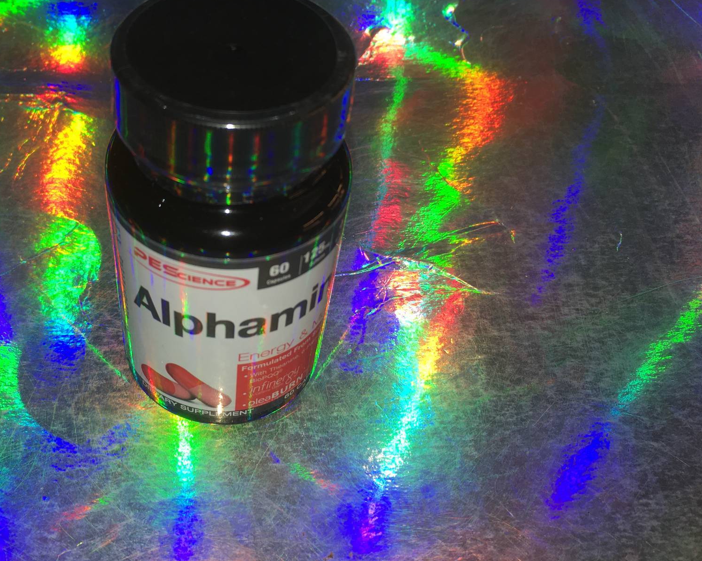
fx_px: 789
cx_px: 248
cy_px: 265
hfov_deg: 47.3
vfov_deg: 39.1
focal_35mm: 38
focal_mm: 4.15
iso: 25
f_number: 2.2
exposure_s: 1/179
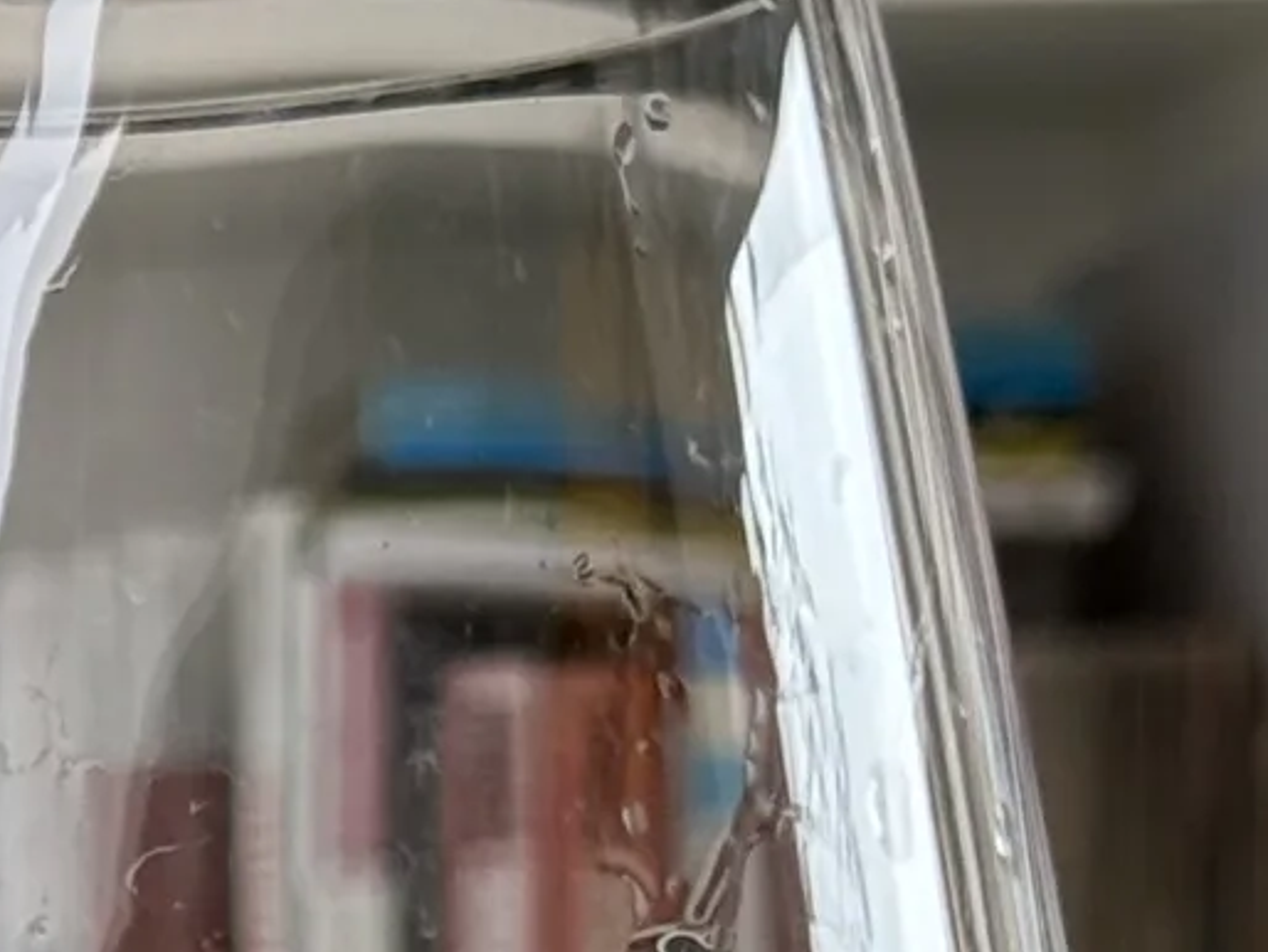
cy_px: 2247
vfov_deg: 6.0
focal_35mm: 239
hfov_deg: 7.8
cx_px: -1599
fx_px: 8759
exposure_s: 1/160
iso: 100
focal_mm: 6.76
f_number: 1.78
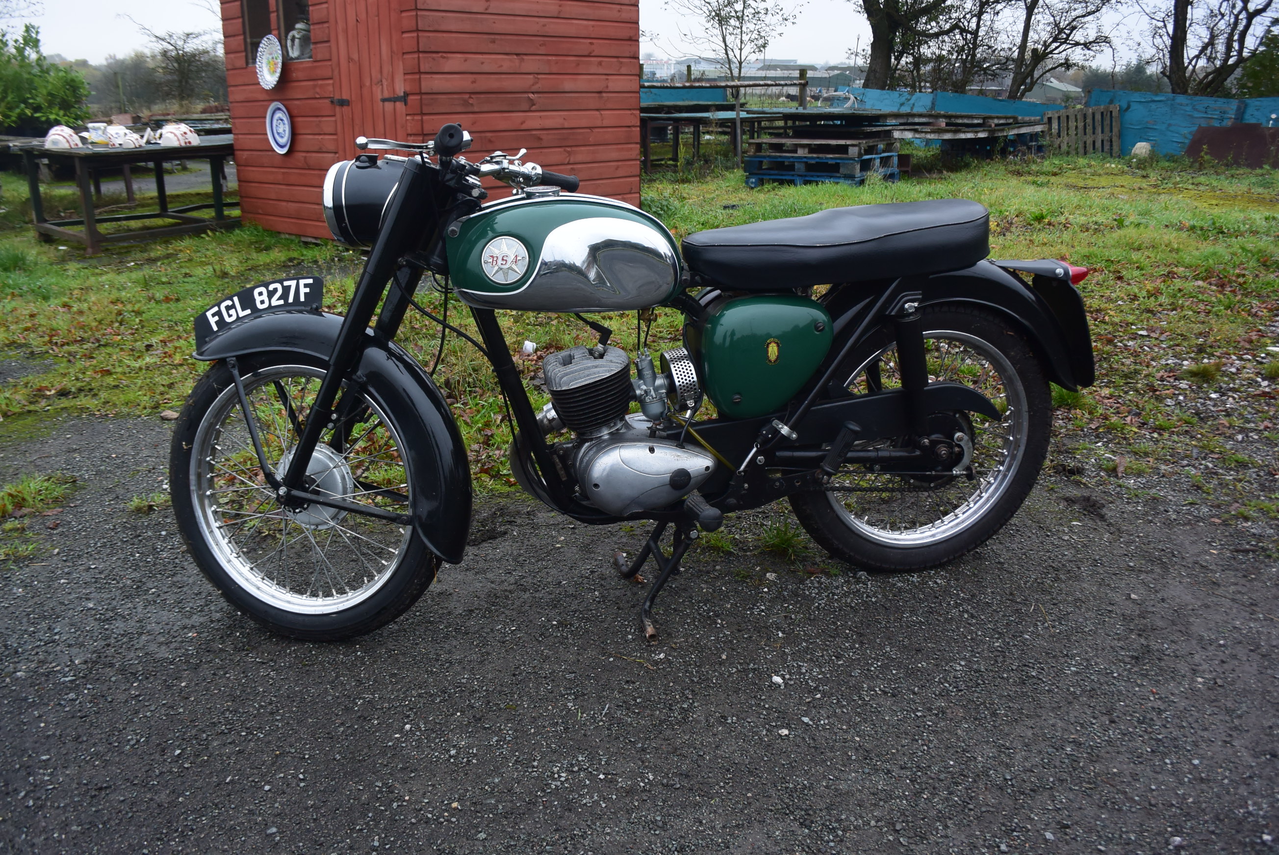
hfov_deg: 67.3
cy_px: 428
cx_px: 640
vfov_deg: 48.0
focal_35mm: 27
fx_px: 960
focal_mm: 10
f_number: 3.5
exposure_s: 1/125
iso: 160
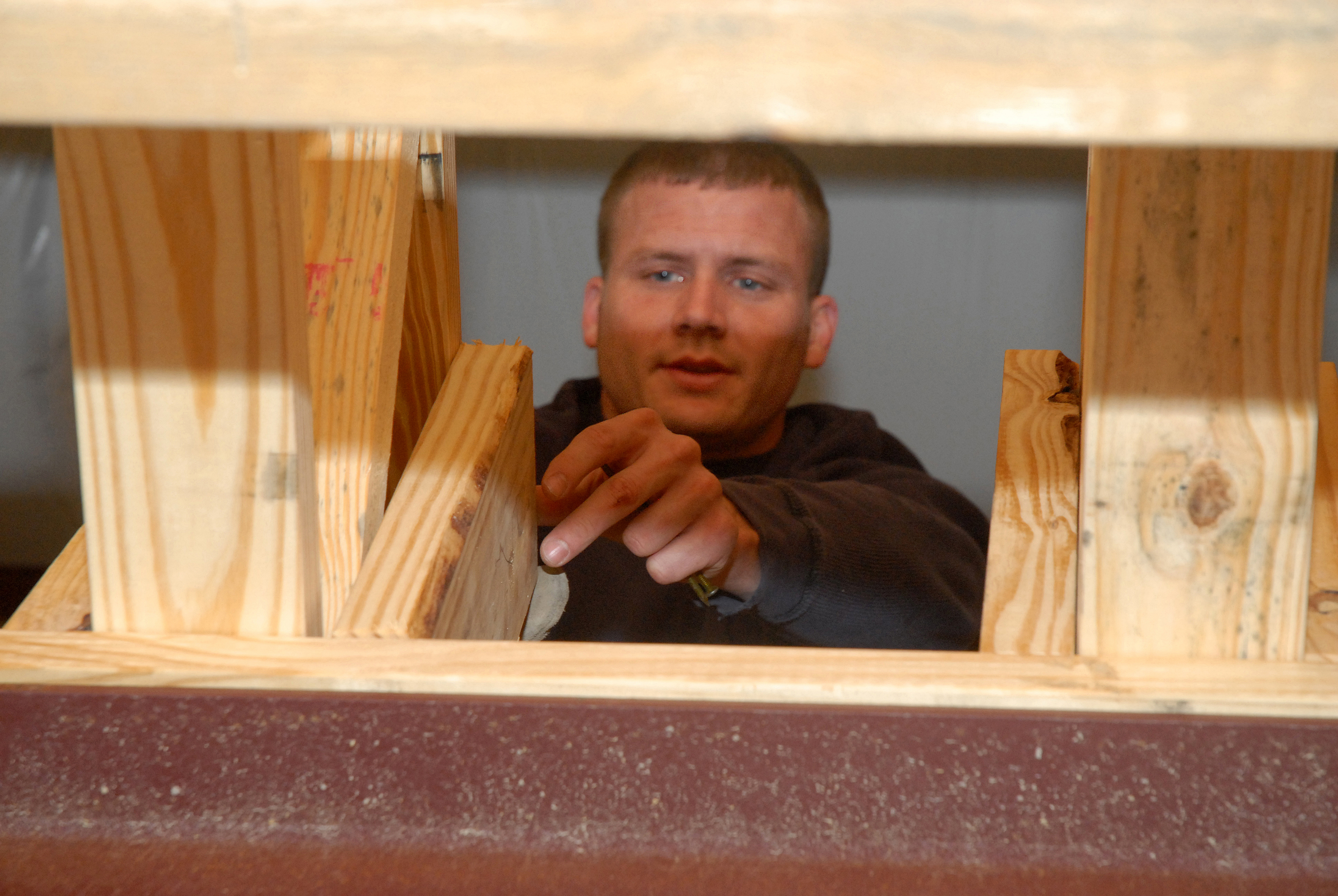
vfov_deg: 14.7
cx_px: 669
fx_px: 3461
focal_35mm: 93
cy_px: 448
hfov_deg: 21.9
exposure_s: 1/60
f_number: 7.1
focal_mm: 62
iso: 800
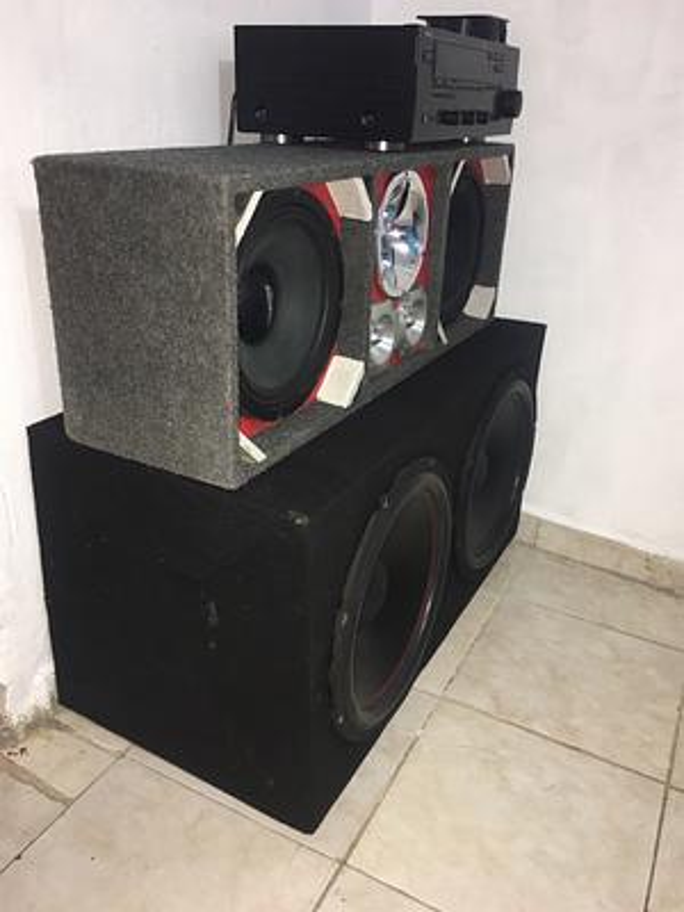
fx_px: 764
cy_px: 456
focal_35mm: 29
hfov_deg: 48.2
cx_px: 342
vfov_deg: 61.7
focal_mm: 4.15
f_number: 2.2
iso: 80
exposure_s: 1/16
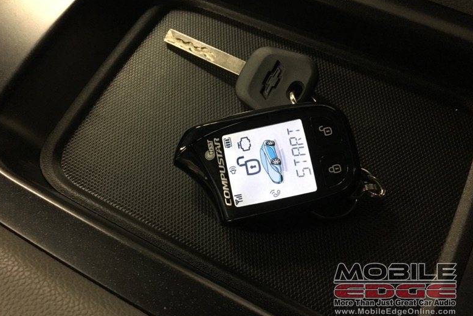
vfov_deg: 42.3
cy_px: 152
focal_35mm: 31
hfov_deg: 60.3
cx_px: 240
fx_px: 407
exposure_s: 1/15
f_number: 2.2
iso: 250
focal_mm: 4.15
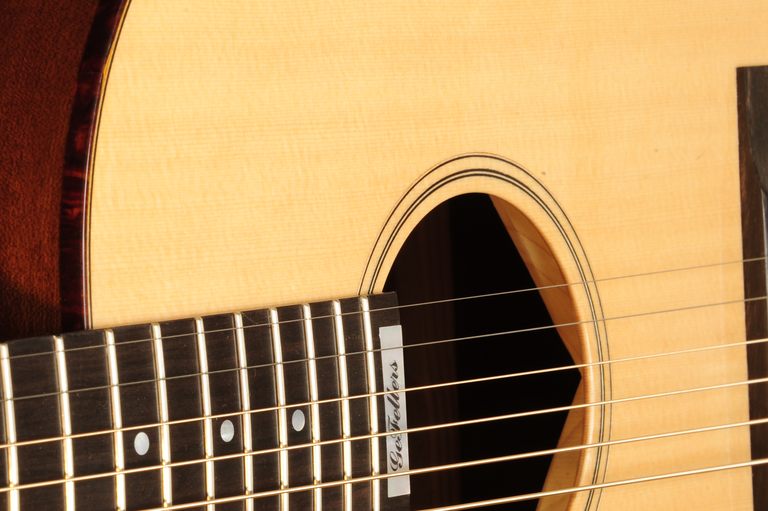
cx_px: 195
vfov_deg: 6.8
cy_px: 377
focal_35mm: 201
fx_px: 4285
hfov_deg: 10.2
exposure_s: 1/4
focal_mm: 125
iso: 400
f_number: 20
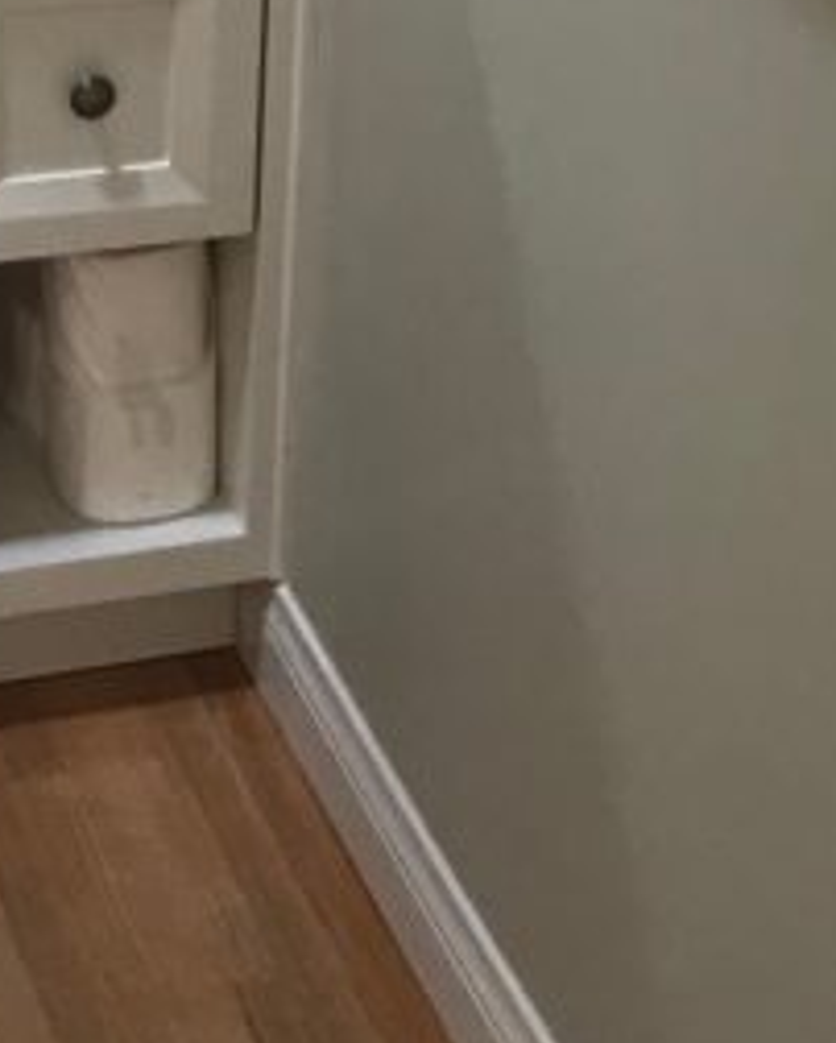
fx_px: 3429
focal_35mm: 111
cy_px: 132
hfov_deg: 13.9
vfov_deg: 17.1
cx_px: 401
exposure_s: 1/30
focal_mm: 3.99
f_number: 1.8
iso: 32
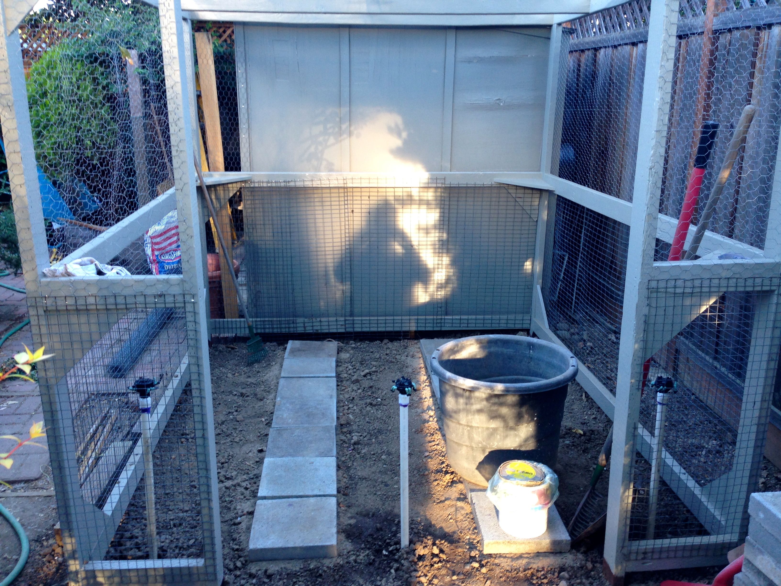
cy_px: 293
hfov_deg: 55.4
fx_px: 745
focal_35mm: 33
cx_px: 390
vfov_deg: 42.9
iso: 50
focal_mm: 4.12
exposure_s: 1/24
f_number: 2.4
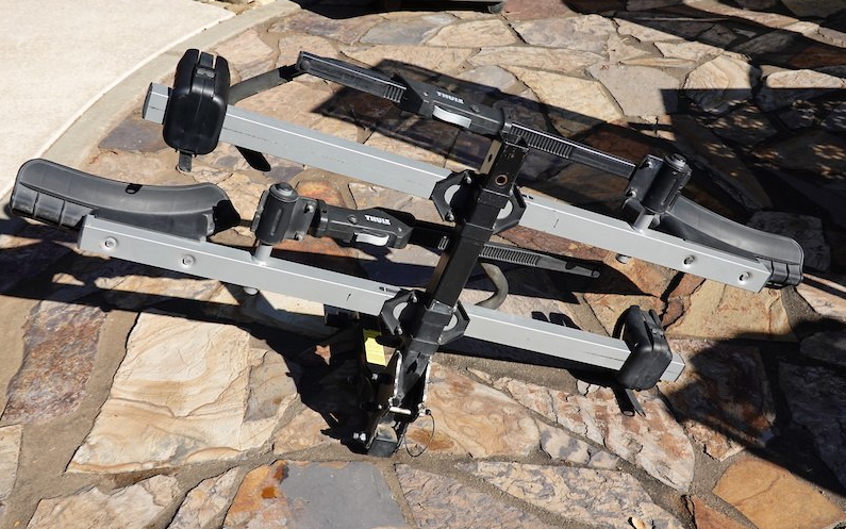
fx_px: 945
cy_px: 268
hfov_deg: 48.2
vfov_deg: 31.3
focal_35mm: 41
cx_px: 422
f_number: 4
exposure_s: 1/640
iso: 125
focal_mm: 14.99
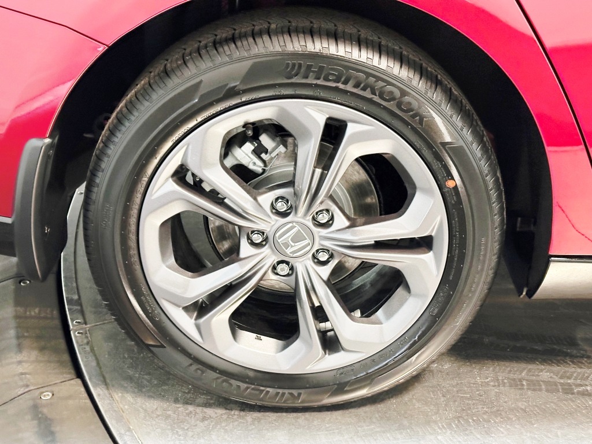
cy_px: 222
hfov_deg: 39.7
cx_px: 296
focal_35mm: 48
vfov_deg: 30.3
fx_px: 821
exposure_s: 1/24
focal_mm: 6.86
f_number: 1.78
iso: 640
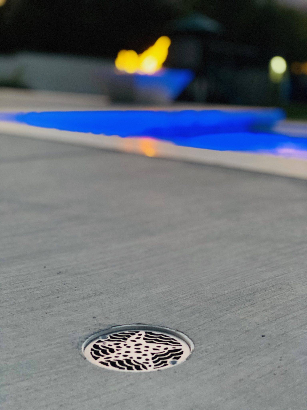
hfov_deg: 28.0
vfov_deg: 36.8
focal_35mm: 52
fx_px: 615
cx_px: 154
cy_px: 205
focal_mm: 6
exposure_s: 1/15
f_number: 2
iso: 400
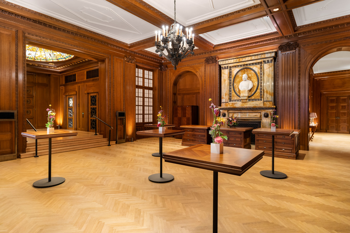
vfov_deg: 61.9
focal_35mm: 20
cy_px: 116
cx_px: 175
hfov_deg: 84.0
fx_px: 194
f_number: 5.6
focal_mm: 20
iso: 100
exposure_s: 2.5
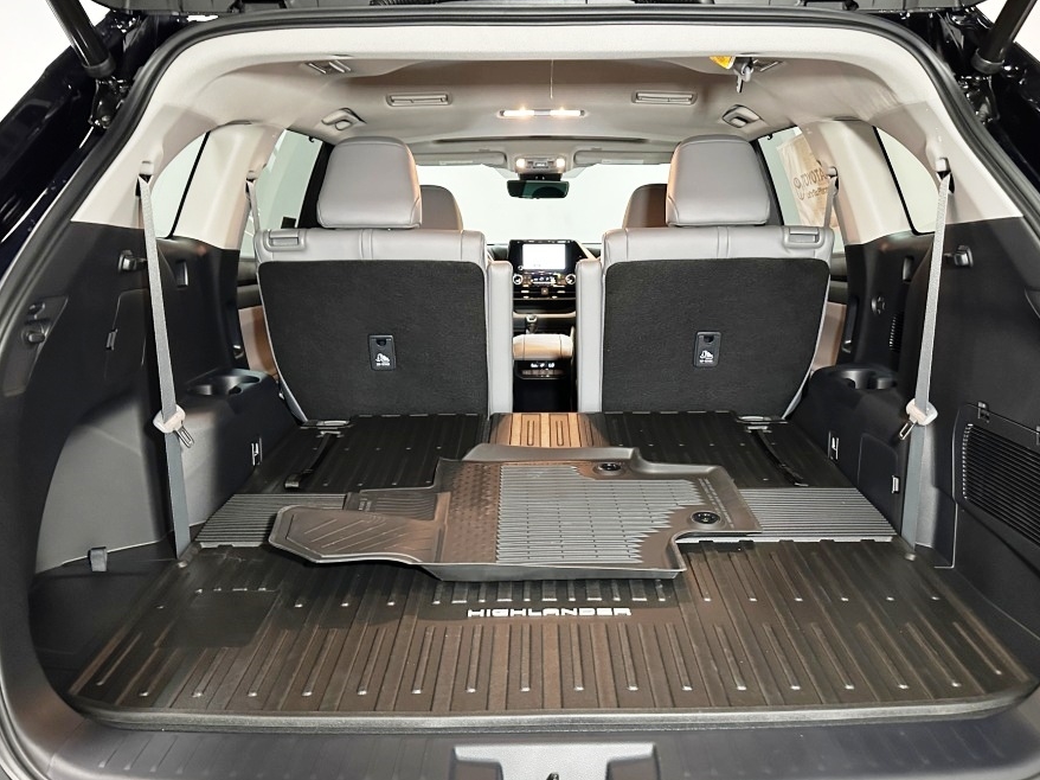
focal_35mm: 28
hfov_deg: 63.4
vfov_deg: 49.7
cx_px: 547
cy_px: 428
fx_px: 841
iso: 800
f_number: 1.78
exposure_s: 1/30
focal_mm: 6.86
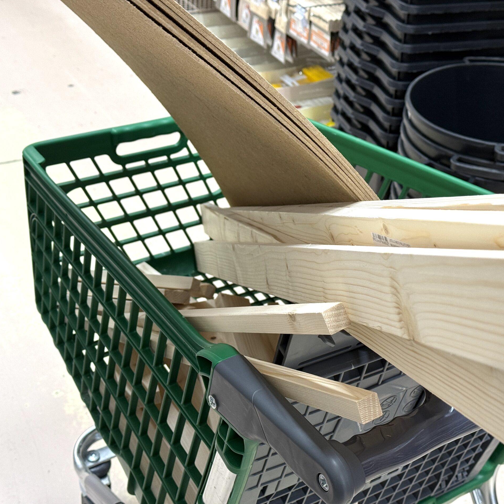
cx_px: 285
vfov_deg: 30.0
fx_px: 939
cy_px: 253
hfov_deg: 30.0
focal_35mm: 57
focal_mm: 6.76
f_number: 1.78
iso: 80
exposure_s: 1/50
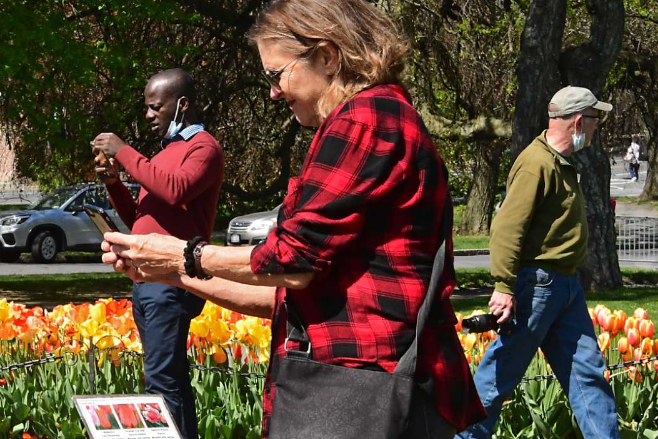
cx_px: 66
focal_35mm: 210
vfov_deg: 6.5
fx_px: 3838
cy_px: 368
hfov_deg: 9.8
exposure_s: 1/500
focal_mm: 72
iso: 1600
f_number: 16
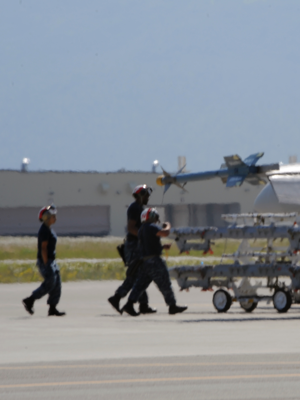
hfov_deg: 3.3
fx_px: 5235
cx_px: 270
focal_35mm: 453
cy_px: 200
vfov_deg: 4.4
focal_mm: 300
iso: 200
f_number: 20
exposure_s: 1/200
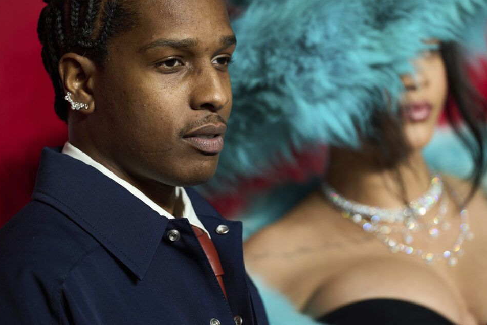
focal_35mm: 378
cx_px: 291
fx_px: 5114
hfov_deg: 5.5
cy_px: 124
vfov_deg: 3.6
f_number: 2.8
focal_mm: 300
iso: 640
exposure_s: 1/400
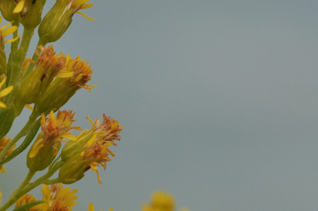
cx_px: -14
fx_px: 3355
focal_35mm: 380
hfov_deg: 5.4
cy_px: -43
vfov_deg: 3.6
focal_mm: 105
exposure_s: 1/500
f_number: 18
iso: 320
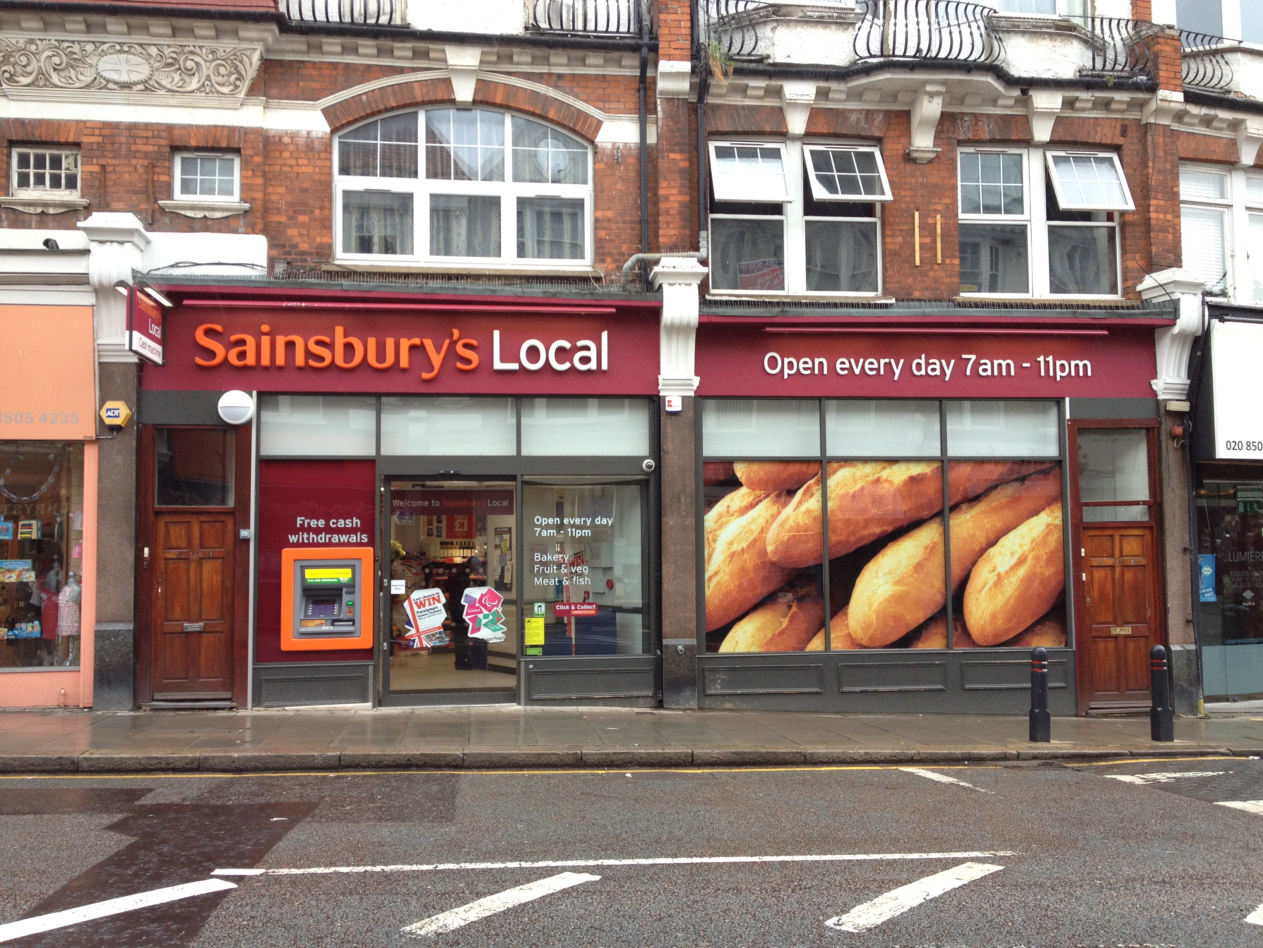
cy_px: 474
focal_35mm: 35
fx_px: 1277
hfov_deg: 52.6
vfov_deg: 40.7
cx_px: 632
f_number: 2.4
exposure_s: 1/136
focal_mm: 4.28
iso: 80
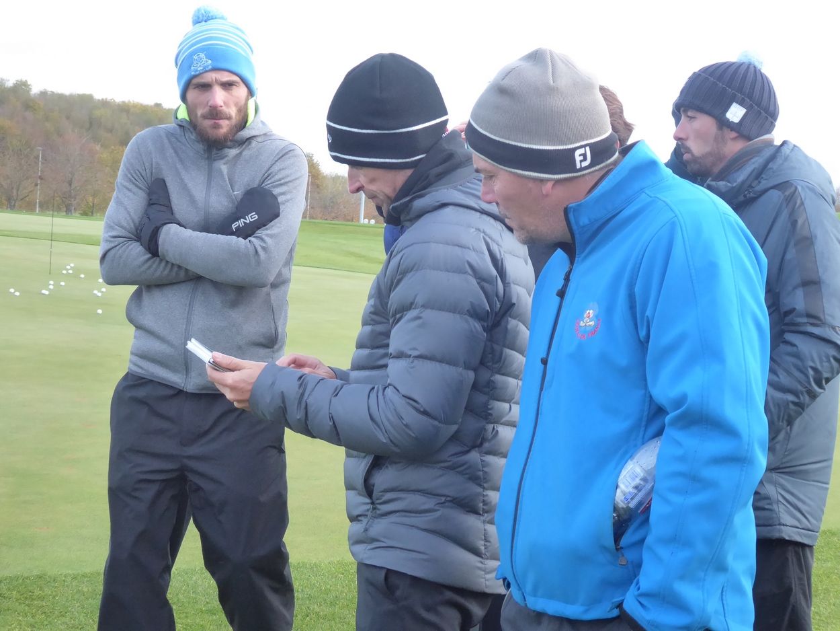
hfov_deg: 26.0
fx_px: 1820
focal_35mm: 75
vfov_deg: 19.6
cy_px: 316
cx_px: 420
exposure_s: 1/250
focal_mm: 12.5
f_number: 4.5
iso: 500
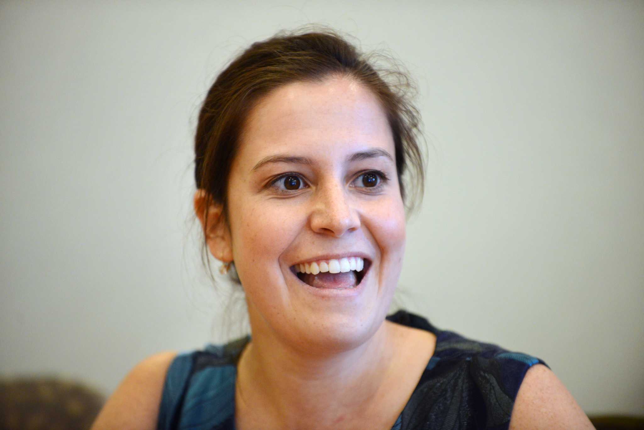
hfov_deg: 10.3
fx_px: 3579
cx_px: 322
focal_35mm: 200
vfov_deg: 6.9
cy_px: 215
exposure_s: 1/200
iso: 2500
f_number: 2.8
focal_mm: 200
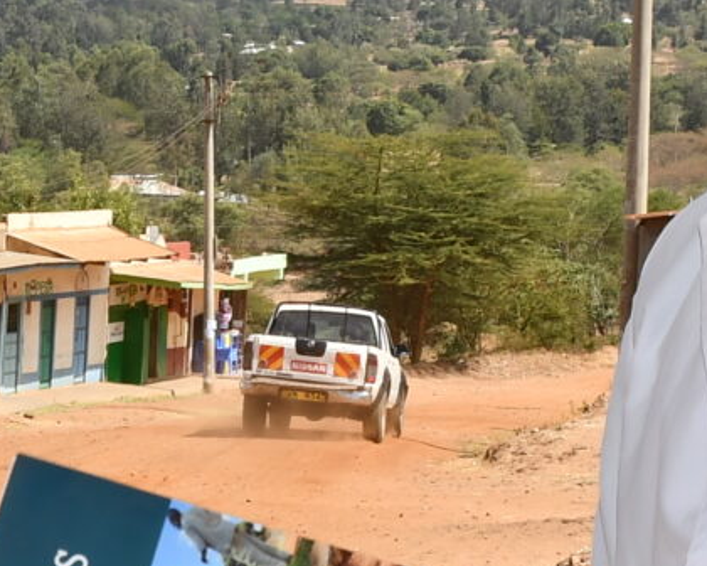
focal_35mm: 135
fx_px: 2825
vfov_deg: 11.4
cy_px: 385
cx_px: 177
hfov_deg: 14.2
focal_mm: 16
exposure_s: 1/250
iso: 100
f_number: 10
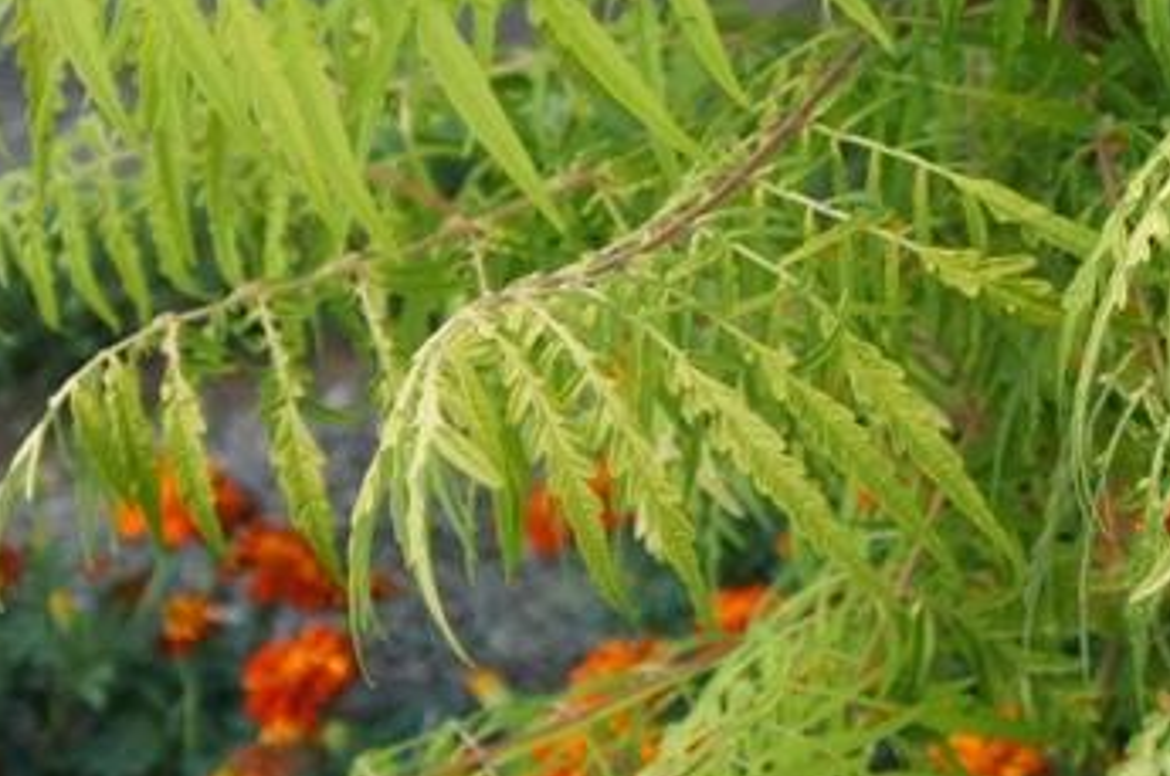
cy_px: 66
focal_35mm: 115
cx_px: 1275
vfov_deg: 11.8
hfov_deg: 17.2
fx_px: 3746
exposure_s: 1/160
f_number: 4
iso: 200
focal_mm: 27
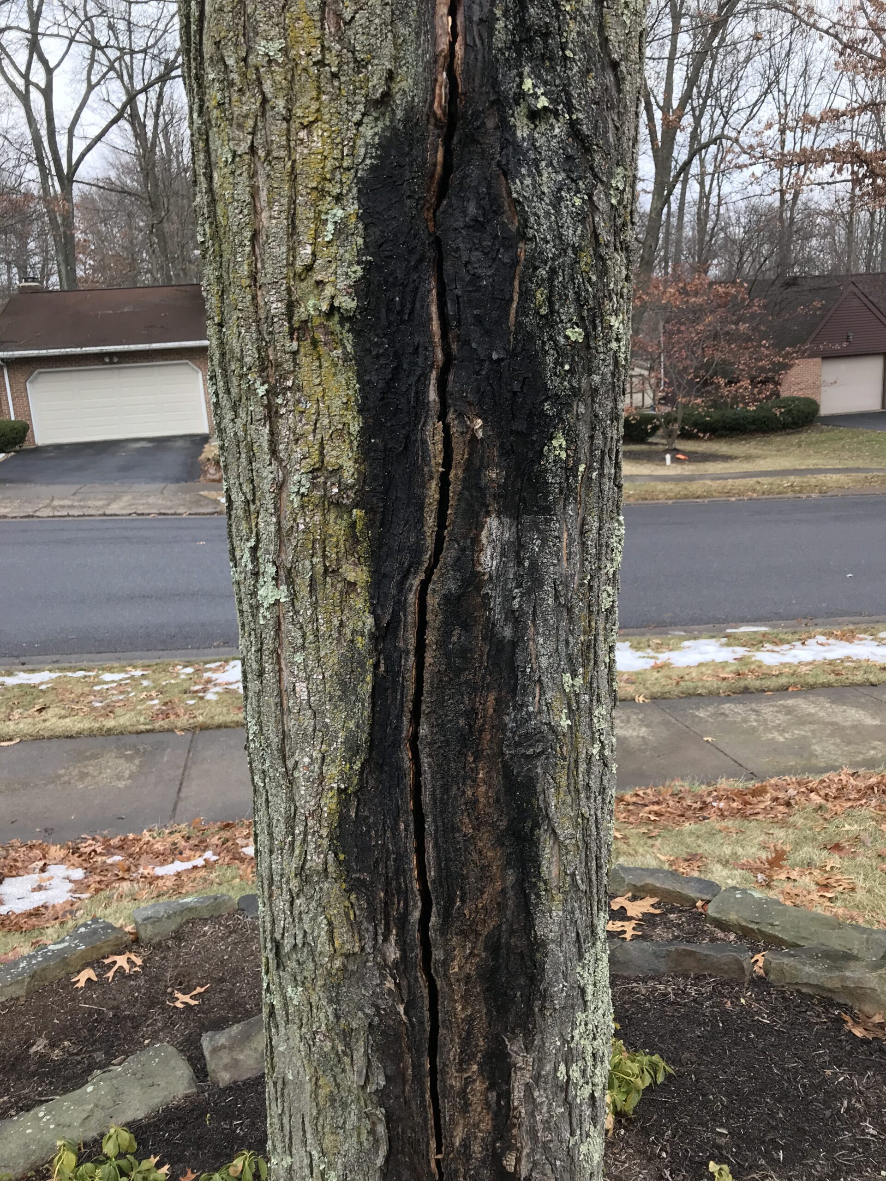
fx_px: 956
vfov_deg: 63.4
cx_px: 443
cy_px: 590
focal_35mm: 28
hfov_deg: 49.7
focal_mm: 3.99
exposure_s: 1/170
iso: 20
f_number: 1.8
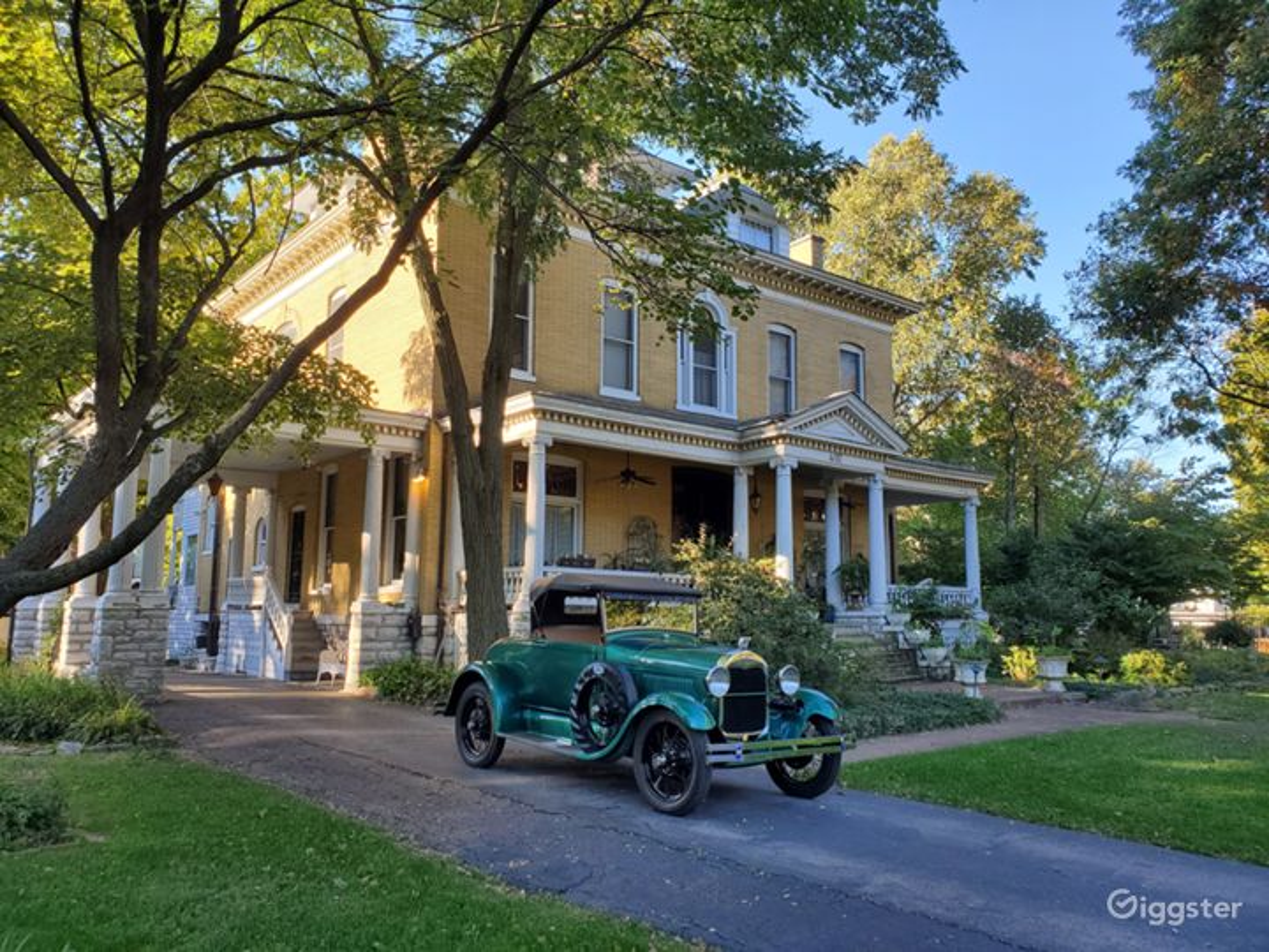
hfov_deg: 67.3
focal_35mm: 26
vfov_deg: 53.1
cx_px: 634
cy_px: 476
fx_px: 953
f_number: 2.4
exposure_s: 1/232
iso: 50
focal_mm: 4.3
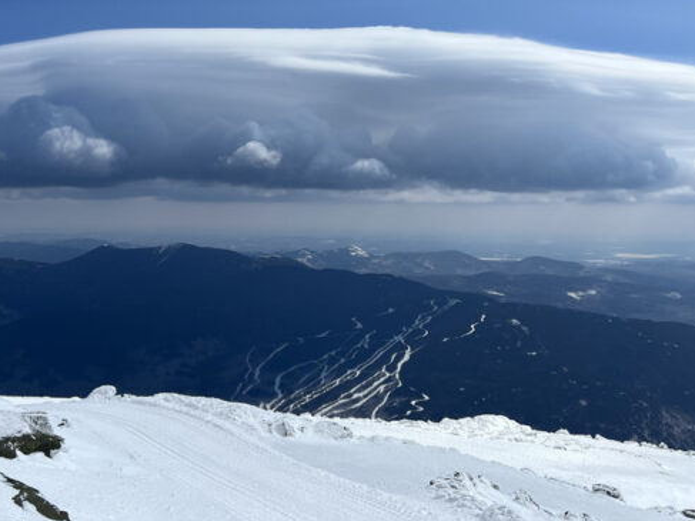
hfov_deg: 45.3
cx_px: 248
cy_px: 136
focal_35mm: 41
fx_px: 823
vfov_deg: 34.4
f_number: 1.5
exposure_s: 1/14286
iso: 50
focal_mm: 5.7
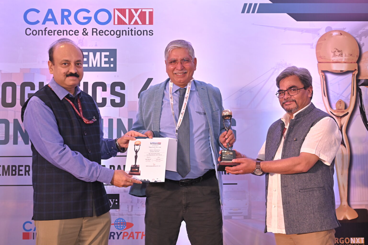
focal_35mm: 47
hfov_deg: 41.9
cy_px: 122
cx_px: 184
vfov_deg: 28.7
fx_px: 481
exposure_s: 1/125
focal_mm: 47
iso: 1600
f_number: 5
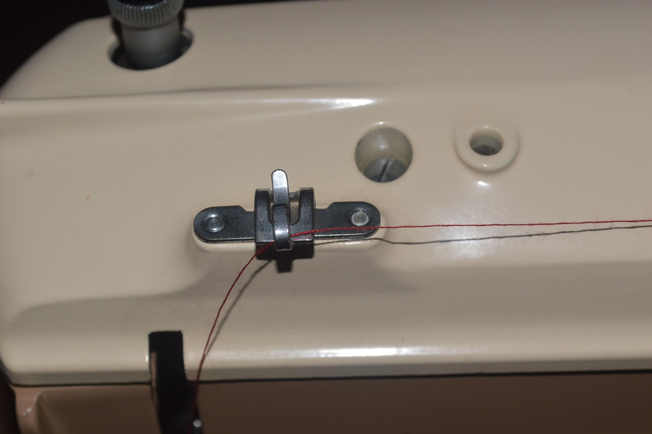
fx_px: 1493
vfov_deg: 16.5
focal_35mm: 82
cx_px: 326
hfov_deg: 24.6
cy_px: 217
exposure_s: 1/60
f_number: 8
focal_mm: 55
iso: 100
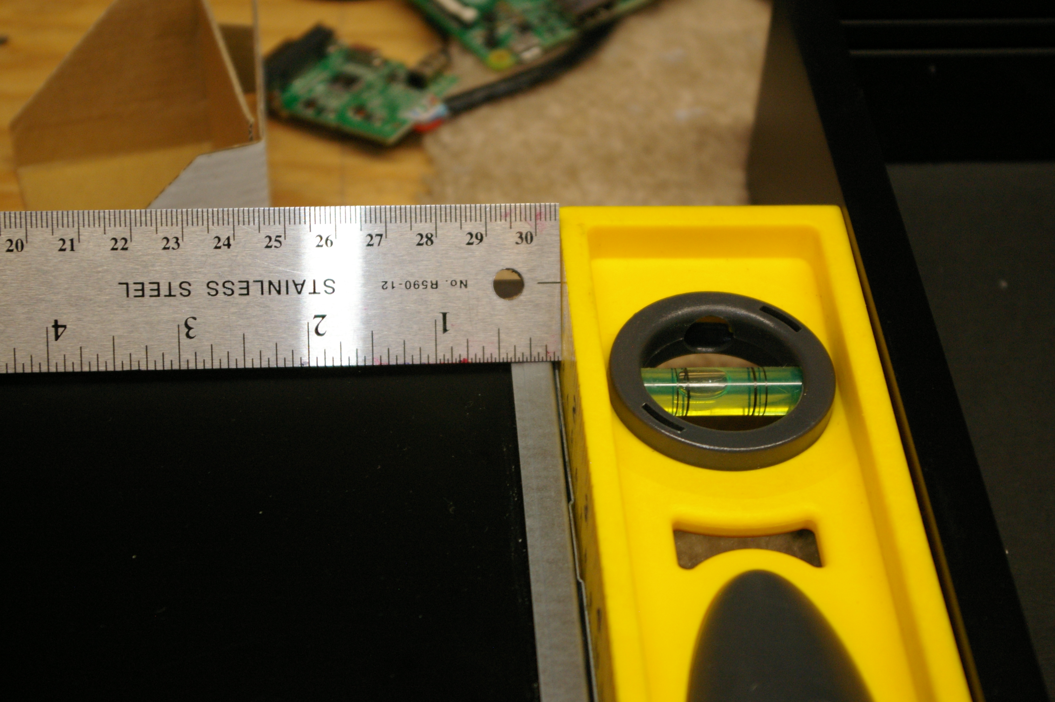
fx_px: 2196
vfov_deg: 18.1
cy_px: 351
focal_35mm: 75
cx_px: 528
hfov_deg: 27.0
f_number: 5.6
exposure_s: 1/90
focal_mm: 50
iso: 800
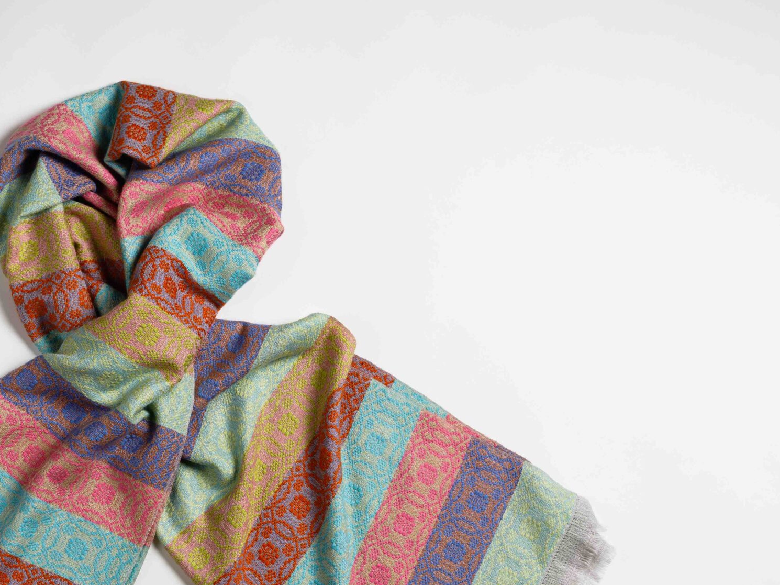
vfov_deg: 19.2
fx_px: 1712
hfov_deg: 25.3
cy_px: 444
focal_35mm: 76
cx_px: 181
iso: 160
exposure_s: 1/125
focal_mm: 46
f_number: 11
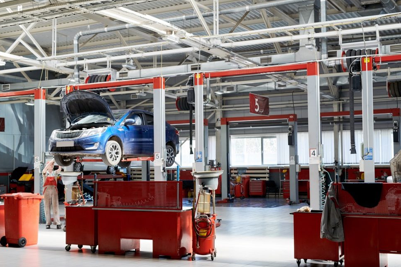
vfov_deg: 25.5
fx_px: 590
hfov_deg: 37.5
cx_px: 209
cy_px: 141
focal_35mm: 53
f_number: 5
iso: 640
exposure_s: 1/160
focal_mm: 50
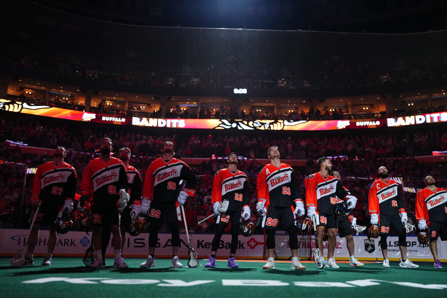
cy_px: 149
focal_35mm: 35
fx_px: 435
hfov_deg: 54.4
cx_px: 224
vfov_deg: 37.9
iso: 3200
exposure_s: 1/1600
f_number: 2
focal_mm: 35
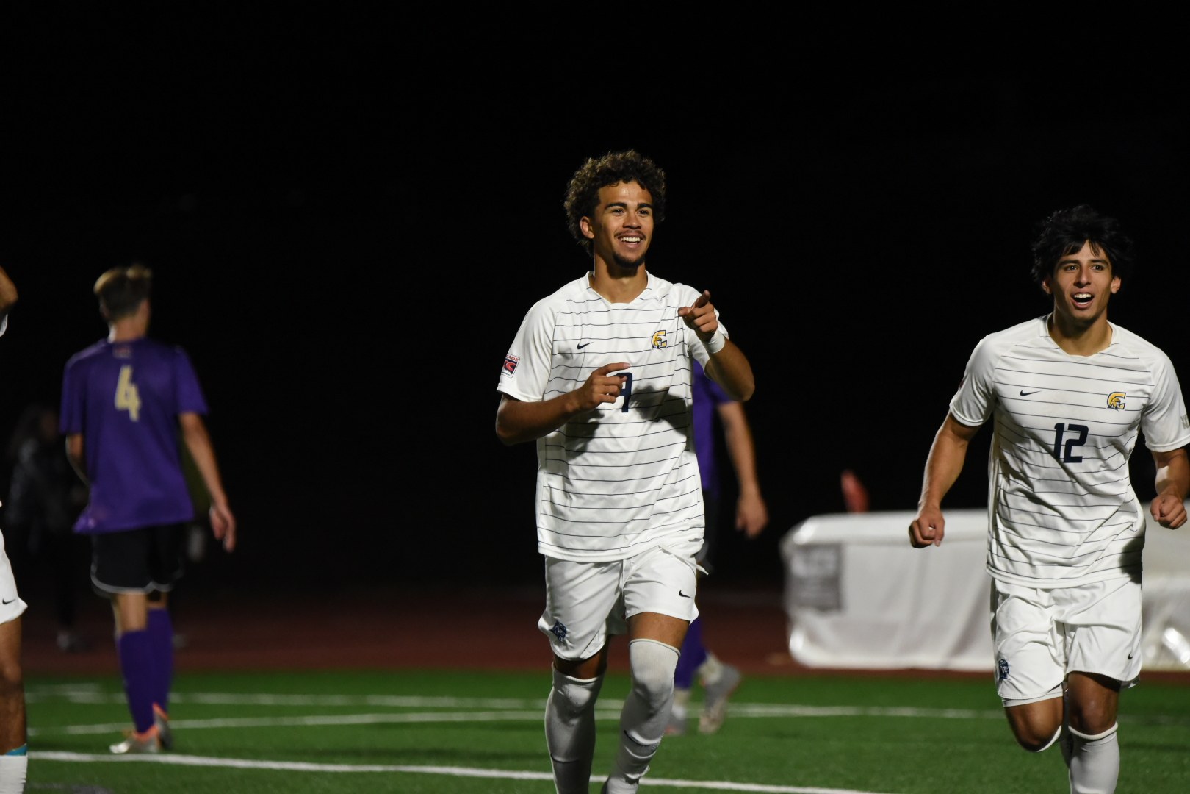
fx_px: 11238
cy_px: 397
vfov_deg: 4.0
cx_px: 595
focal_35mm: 340
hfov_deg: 6.1
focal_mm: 340
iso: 6400
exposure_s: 1/500
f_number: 6
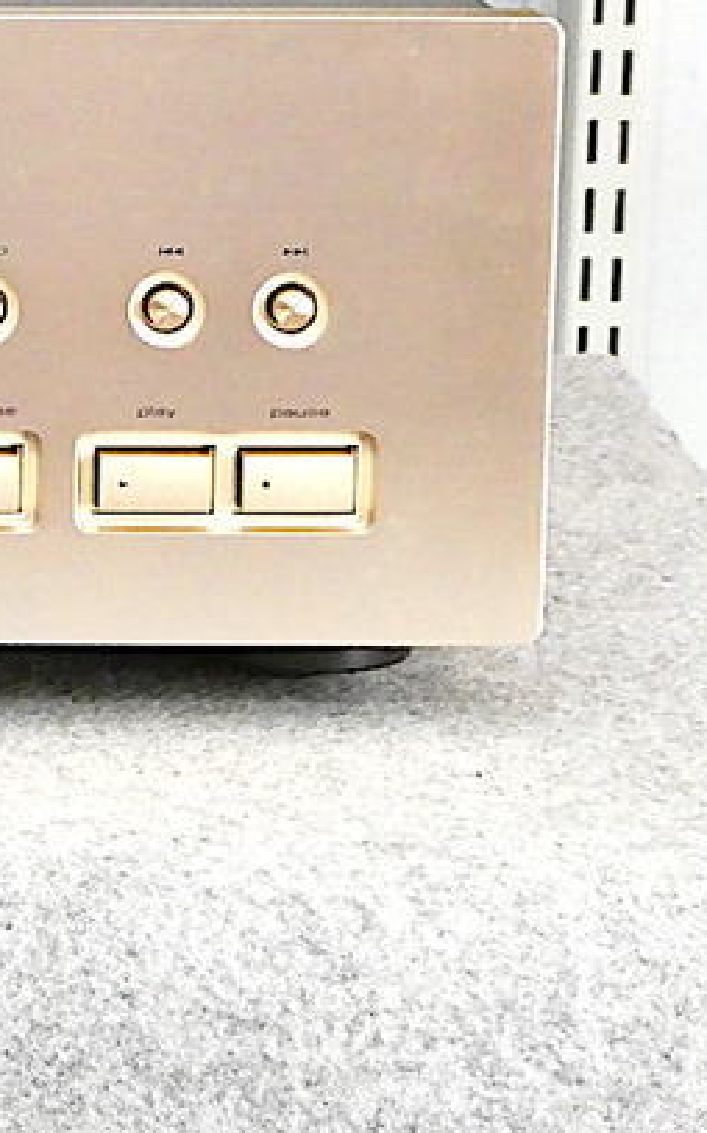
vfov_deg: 12.0
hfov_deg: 7.3
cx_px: -507
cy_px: 328
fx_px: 5401
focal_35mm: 175
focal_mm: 12.5
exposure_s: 1/80
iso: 1250
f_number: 5.6
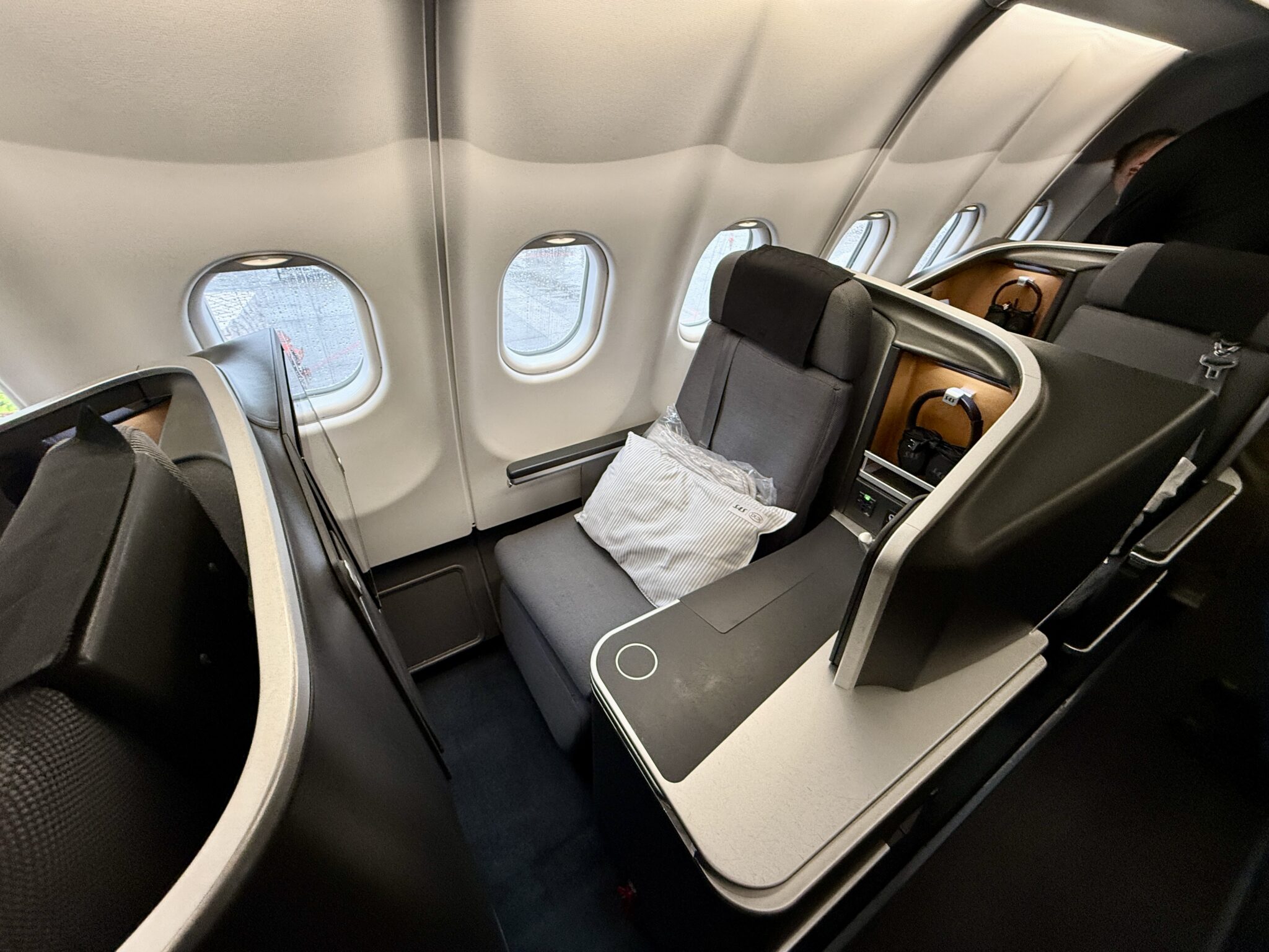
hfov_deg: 102.1
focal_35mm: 14
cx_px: 634
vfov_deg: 85.7
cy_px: 476
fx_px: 513
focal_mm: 2.22
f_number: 2.2
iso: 320
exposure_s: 1/61
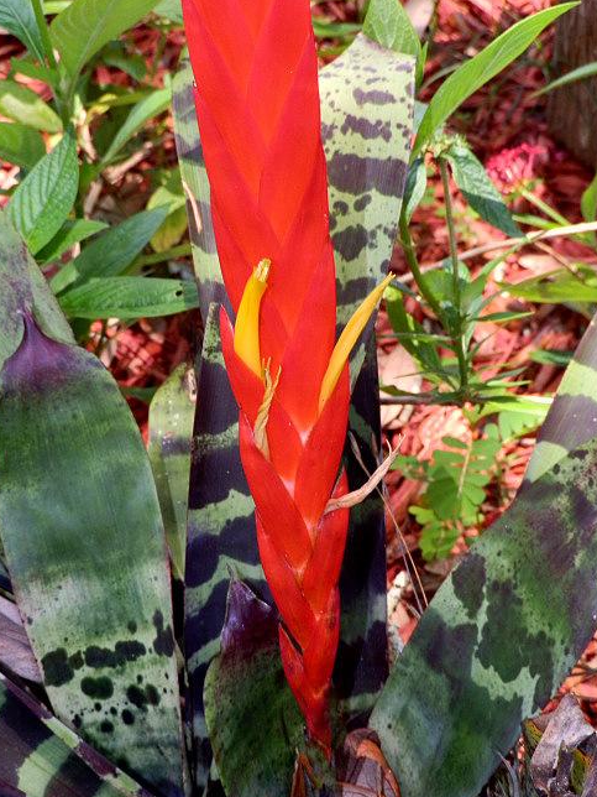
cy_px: 411
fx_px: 1656
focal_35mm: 72
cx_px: 319
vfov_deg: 27.0
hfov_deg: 20.4
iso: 100
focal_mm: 10.41
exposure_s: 1/80
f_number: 3.9
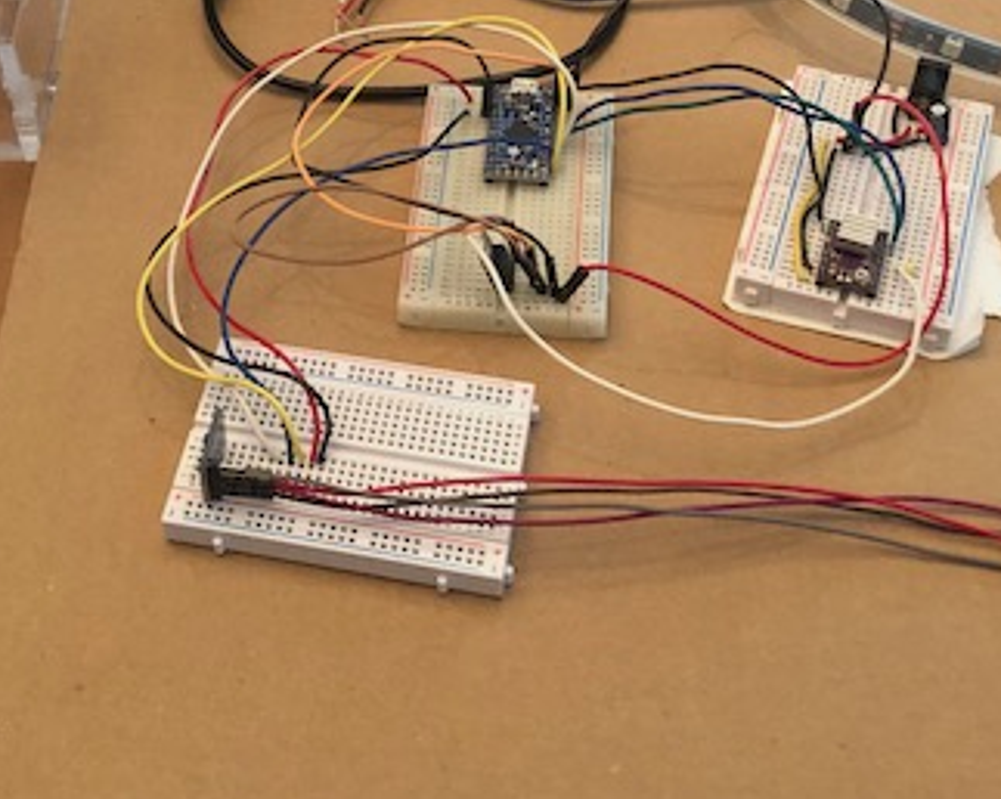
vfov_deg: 27.0
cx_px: 350
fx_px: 1628
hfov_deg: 33.9
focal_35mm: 55
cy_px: 158
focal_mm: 3.99
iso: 100
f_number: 1.8
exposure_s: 1/5
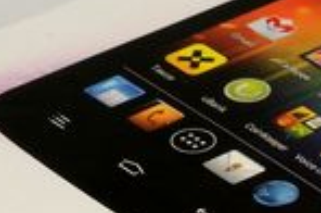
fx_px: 3906
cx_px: 395
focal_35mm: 439
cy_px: 281
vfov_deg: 3.1
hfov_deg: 4.7
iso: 200
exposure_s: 1/100
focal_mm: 48
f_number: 22
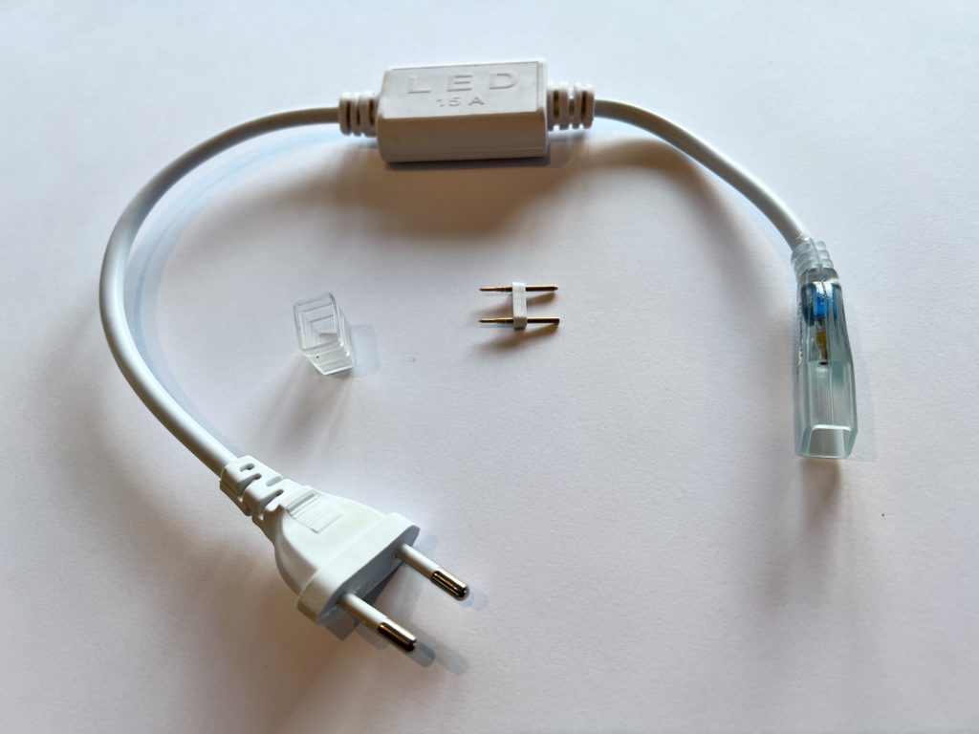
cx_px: 490
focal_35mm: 26
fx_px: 735
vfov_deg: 53.1
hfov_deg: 67.3
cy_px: 367
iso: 40
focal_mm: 5.7
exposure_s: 1/121
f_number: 1.5
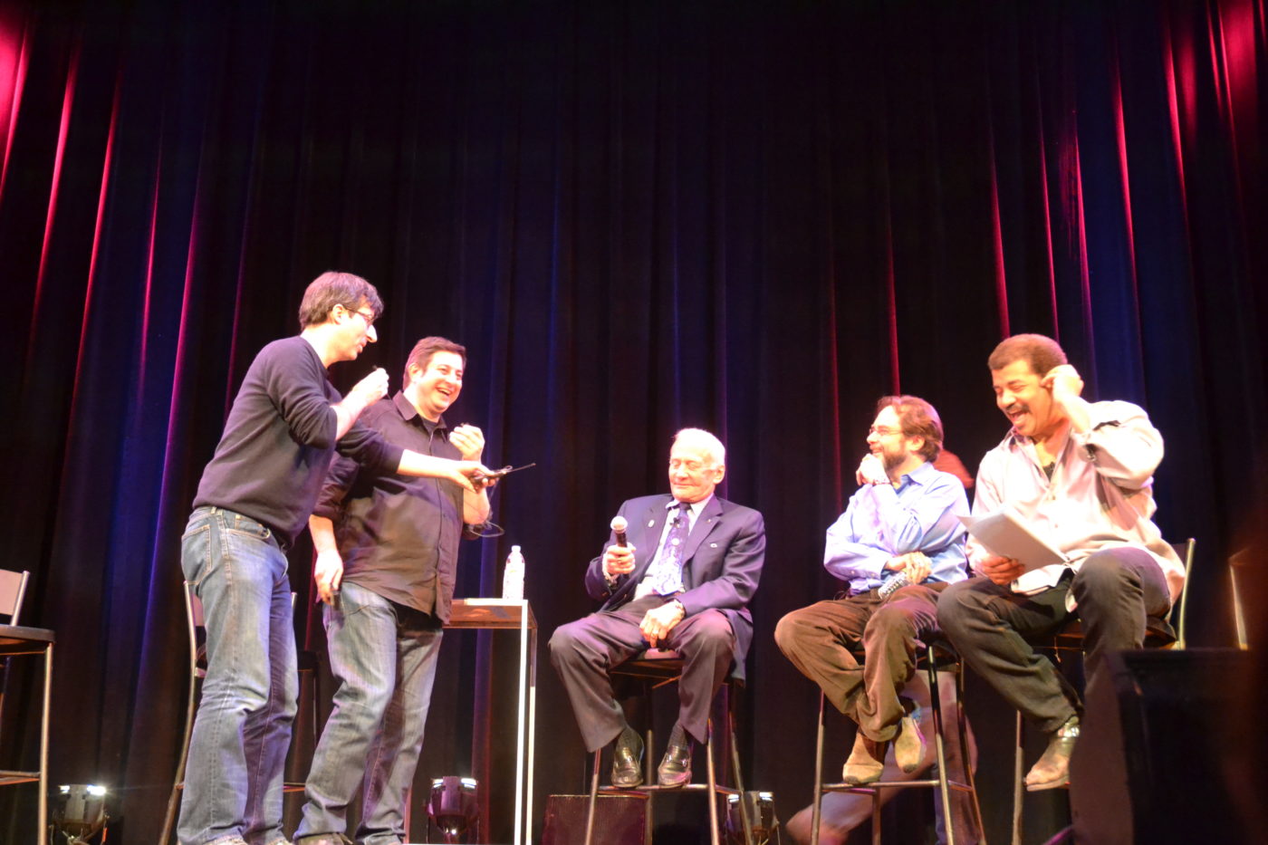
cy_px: 422
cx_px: 634
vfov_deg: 30.8
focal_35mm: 44
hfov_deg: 45.0
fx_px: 1532
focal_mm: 29
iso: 3200
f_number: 3.8
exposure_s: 1/40
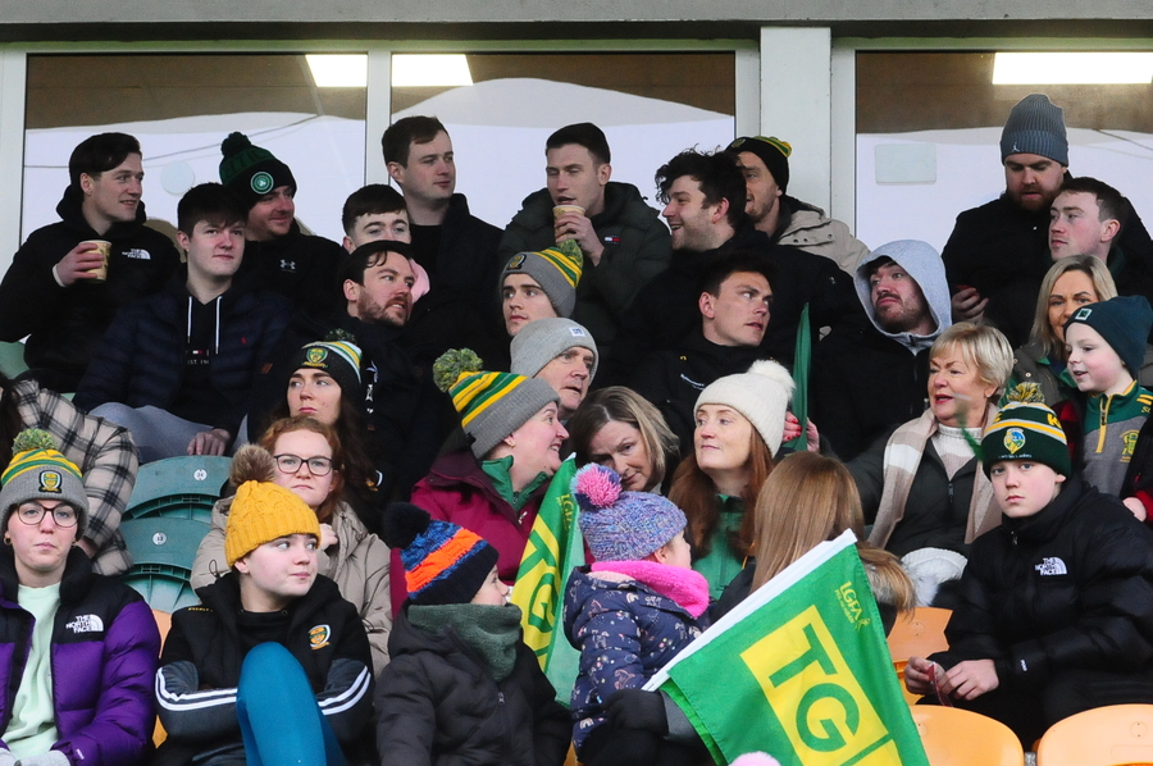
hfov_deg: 14.9
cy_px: 383
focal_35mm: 138
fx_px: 4415
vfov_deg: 9.9
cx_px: 576
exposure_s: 1/160
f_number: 6.3
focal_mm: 92
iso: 3200
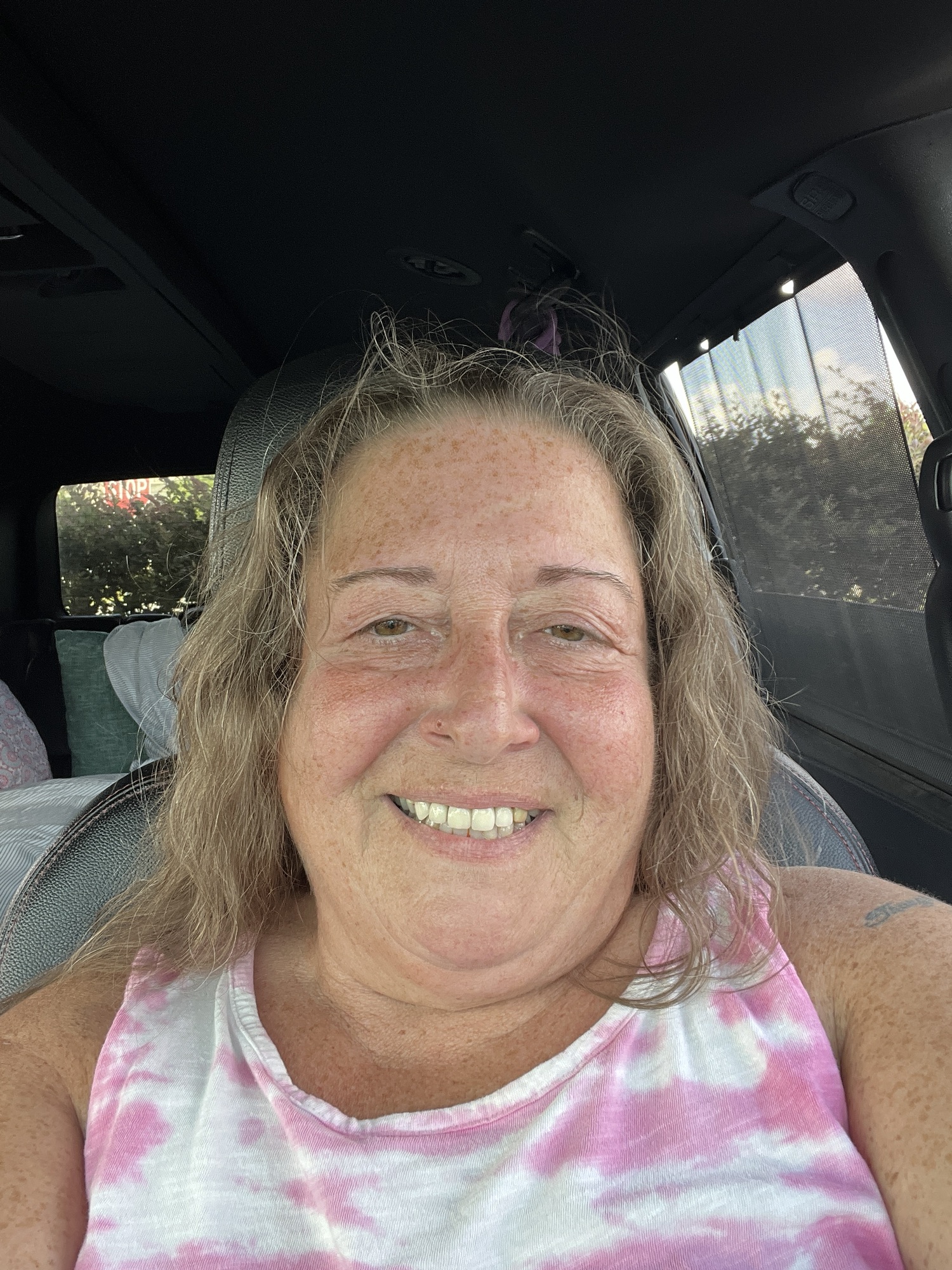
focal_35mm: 30
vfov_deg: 60.0
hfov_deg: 46.8
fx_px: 1100
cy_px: 635
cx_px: 476
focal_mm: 2.71
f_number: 2.2
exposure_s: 1/121
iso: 40
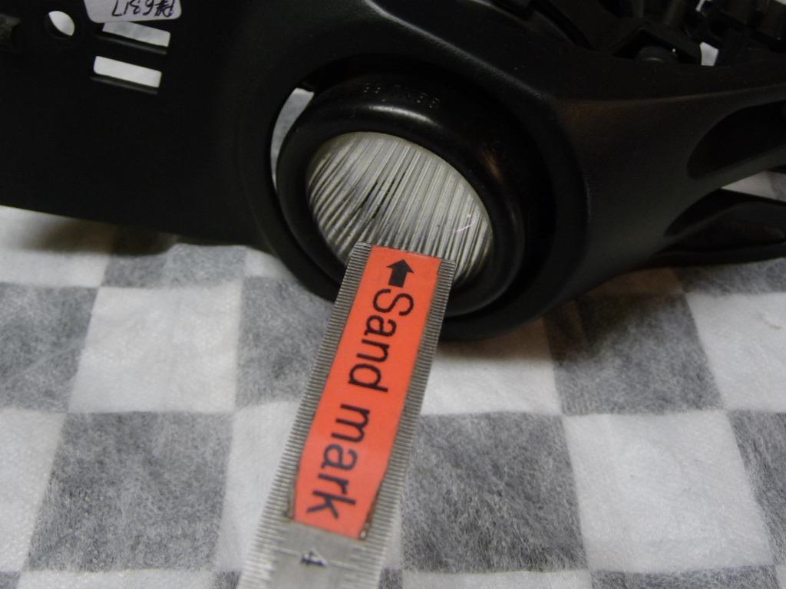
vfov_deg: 39.7
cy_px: 294
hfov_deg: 51.4
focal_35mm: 36
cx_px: 393
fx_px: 817
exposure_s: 1/30
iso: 125
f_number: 3.3
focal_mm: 4.7
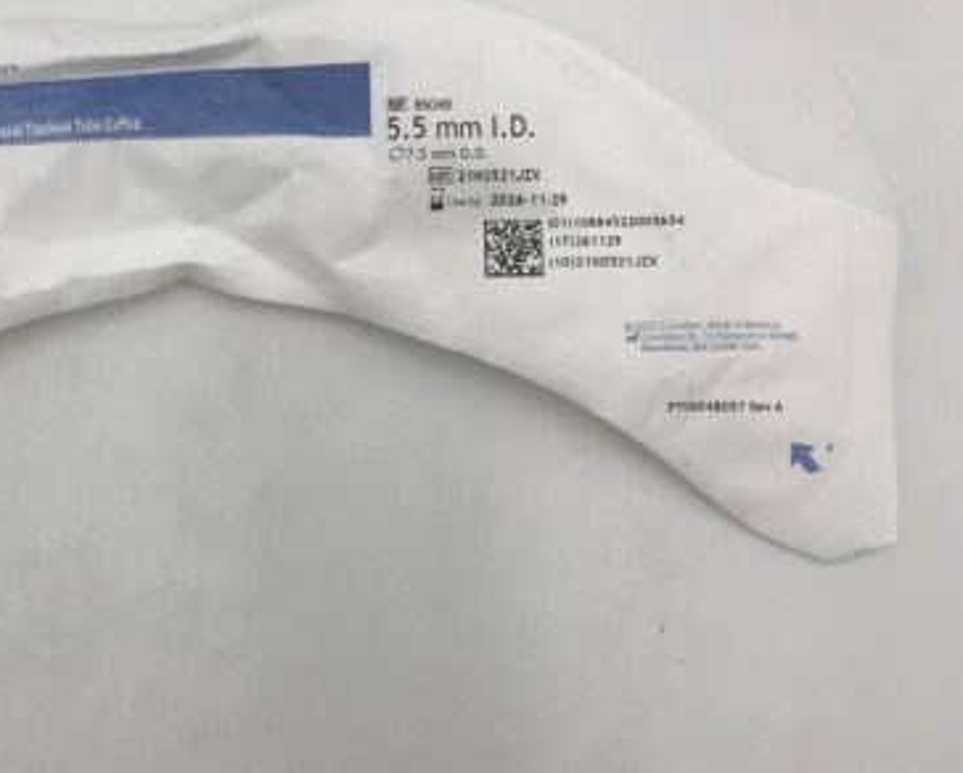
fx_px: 1284
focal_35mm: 45
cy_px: 318
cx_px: 188
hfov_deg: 39.4
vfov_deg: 33.4
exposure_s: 1/348
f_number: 1.8
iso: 20
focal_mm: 3.99
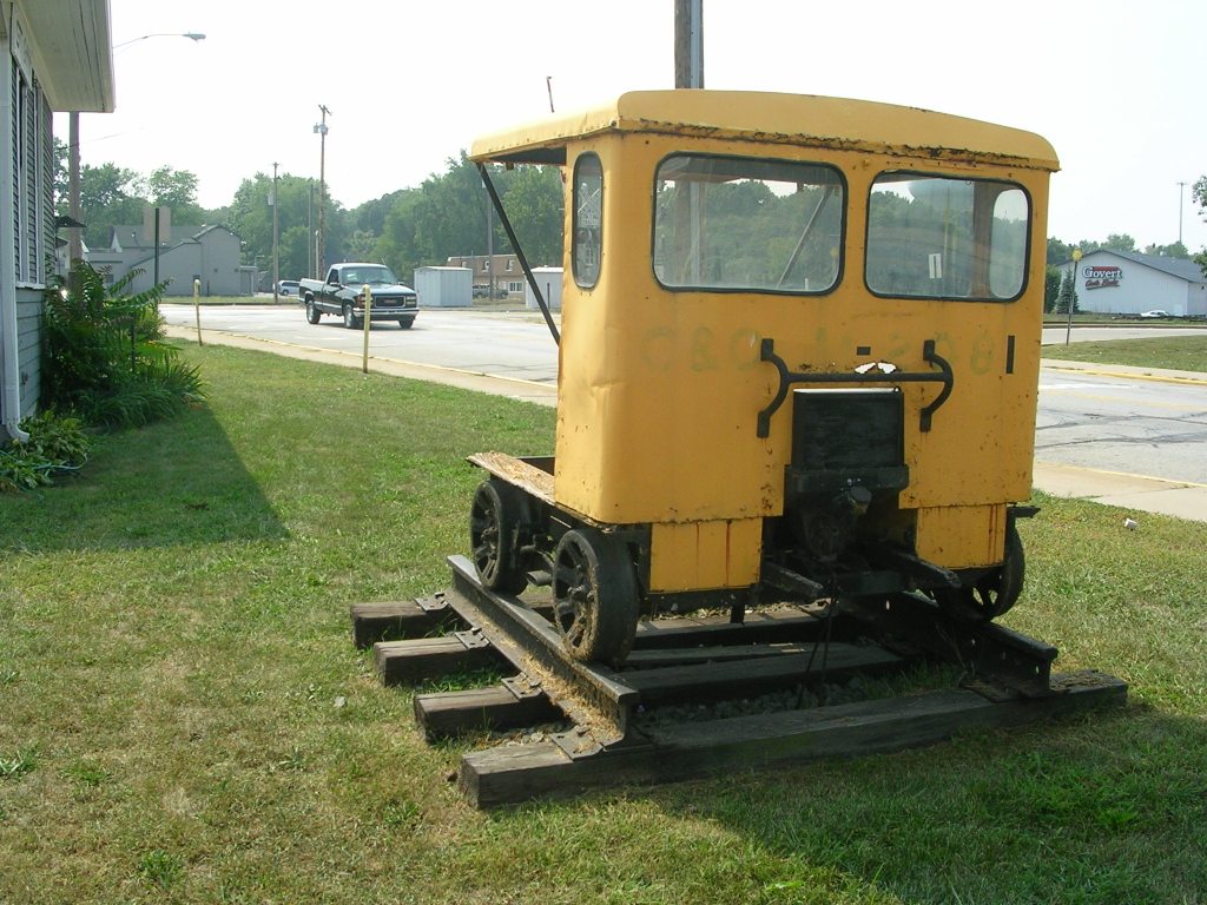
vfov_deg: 37.7
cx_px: 604
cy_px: 452
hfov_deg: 49.0
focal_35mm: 38
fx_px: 1325
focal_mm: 5.8
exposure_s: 1/197
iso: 50
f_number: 5.6
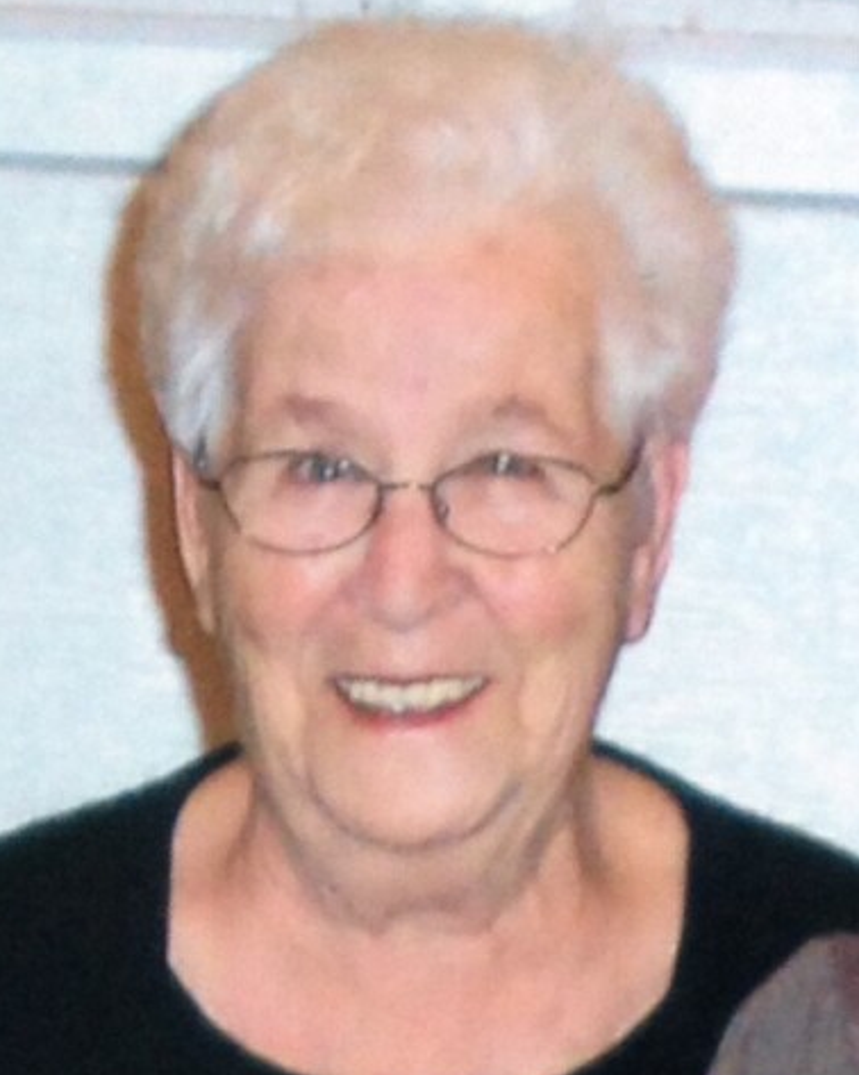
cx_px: 427
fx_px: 1177
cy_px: 518
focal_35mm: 37
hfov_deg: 40.1
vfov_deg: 49.1
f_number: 2.4
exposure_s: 1/20
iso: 80
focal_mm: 4.28
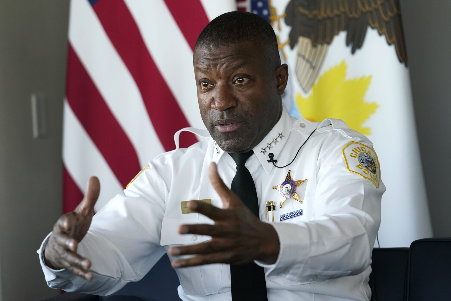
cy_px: 150
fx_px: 1541
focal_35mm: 123
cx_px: 226
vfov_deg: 11.1
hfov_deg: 16.7
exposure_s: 1/1000
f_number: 3.5
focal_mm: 123
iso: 3200
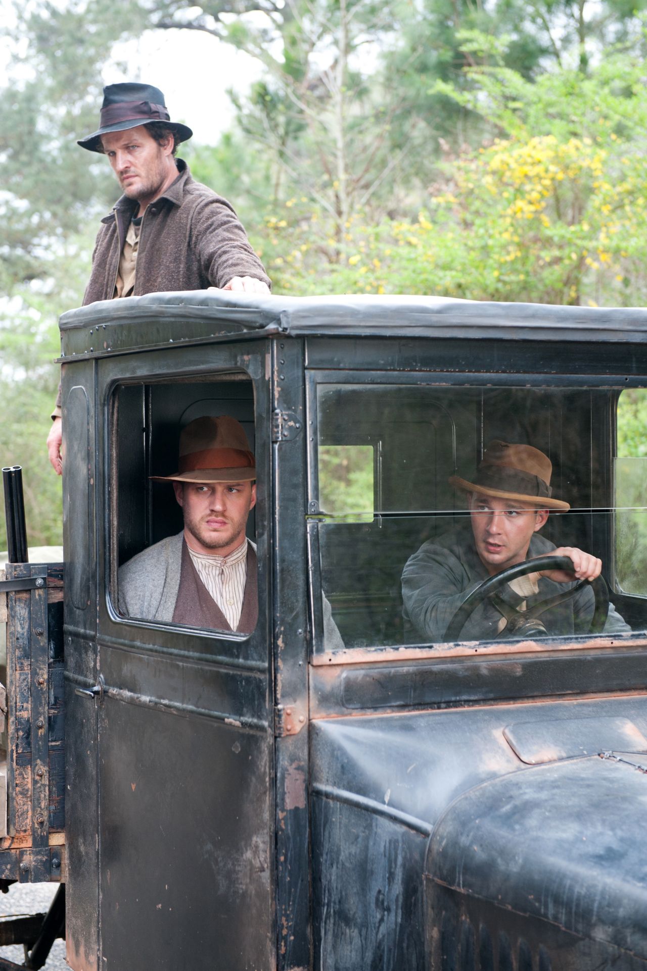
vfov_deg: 32.4
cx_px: 324
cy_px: 486
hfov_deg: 21.9
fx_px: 1673
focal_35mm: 62
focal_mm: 62
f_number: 4.5
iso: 500
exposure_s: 1/125
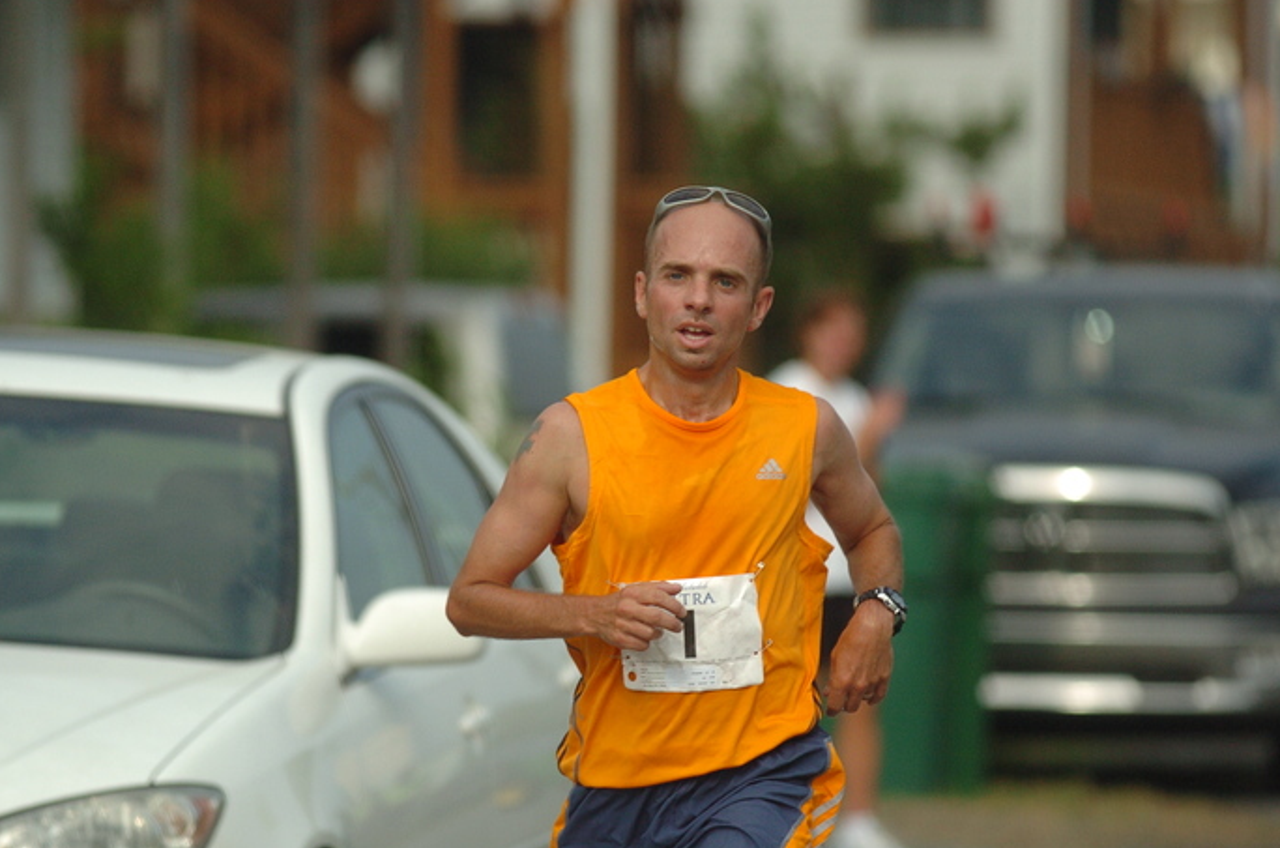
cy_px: 470
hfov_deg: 5.9
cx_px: 595
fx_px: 12454
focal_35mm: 351
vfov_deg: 3.9
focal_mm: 200
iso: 400
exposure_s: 1/5000
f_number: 2.8
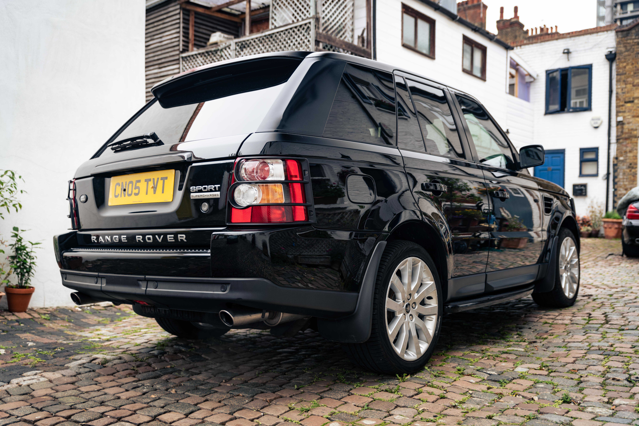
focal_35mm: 35
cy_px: 213
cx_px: 320
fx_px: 621
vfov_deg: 37.9
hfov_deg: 54.4
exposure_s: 1/50
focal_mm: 35
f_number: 2.8
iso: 160
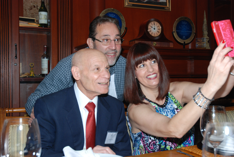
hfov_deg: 42.3
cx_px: 117
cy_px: 78
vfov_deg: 29.0
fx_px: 303
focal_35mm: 46
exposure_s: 1/60
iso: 400
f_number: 5.6
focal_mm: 31
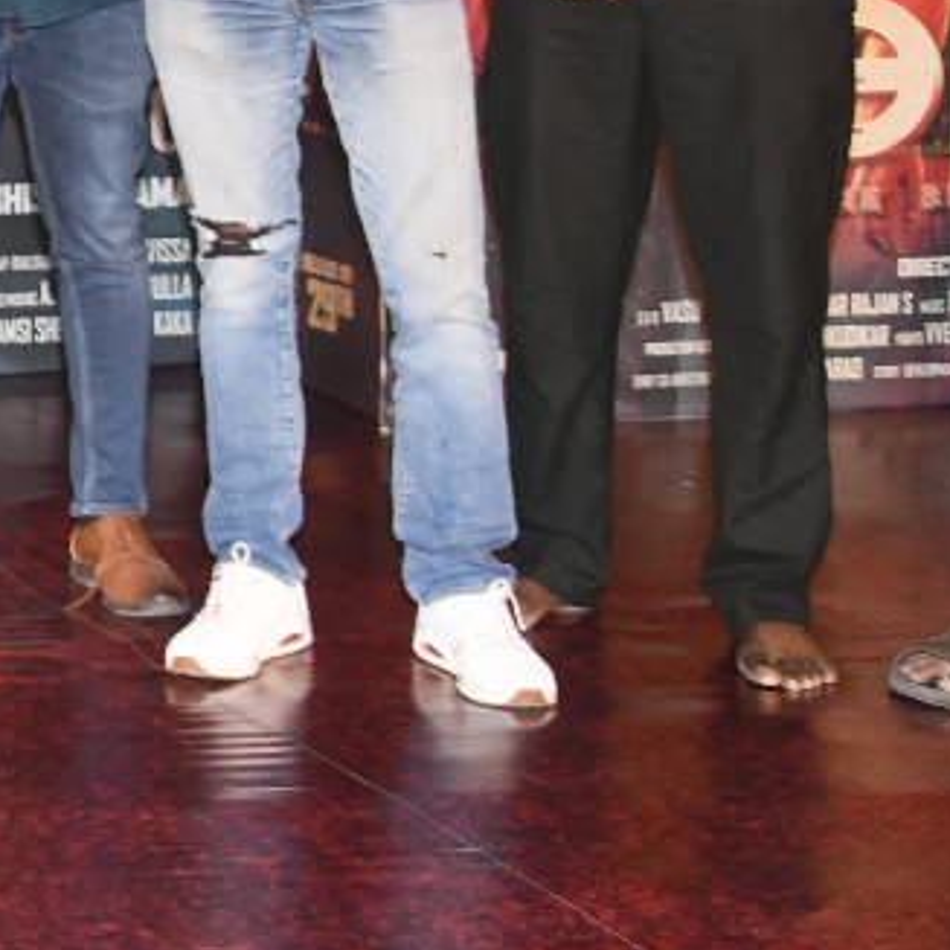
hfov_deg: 13.0
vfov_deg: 16.7
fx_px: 3136
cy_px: -76
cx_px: -1328
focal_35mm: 101
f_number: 5.6
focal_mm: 24
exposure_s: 1/125
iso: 1600
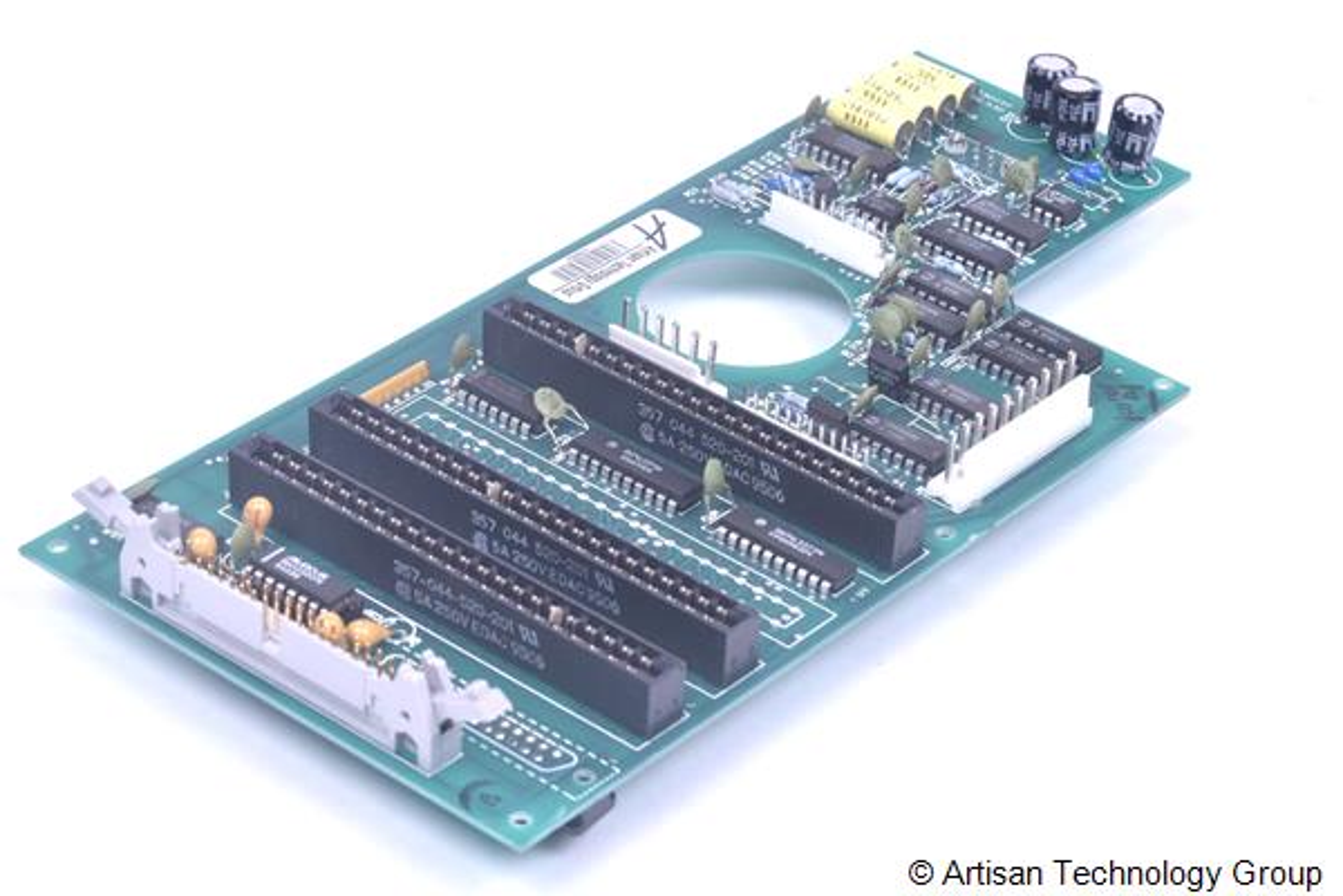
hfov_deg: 24.6
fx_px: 3077
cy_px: 448
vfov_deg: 16.6
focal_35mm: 82
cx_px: 672
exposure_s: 1/200
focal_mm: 55
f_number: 11
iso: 200
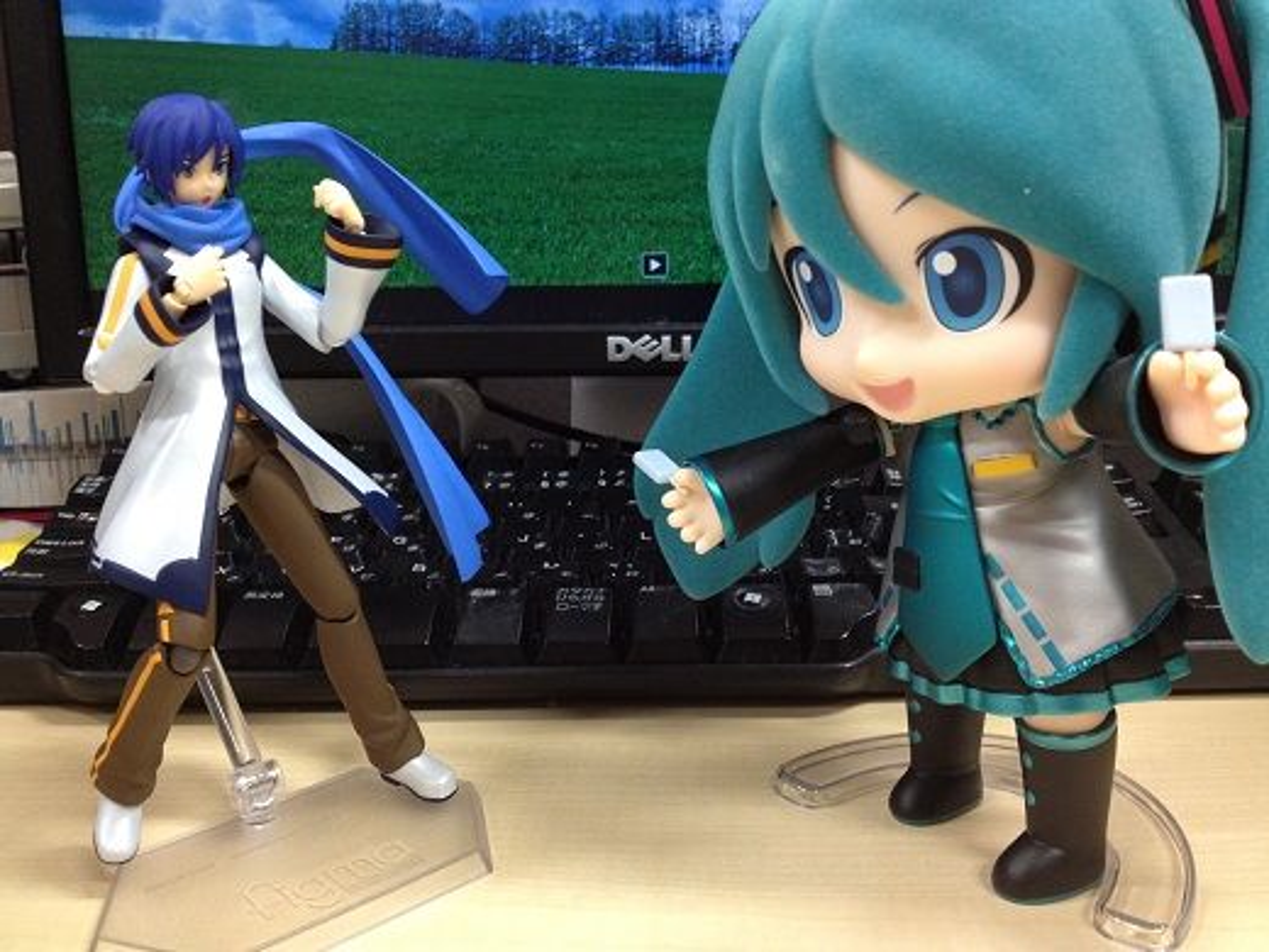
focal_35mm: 35
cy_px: 476
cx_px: 634
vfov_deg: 40.7
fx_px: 1283
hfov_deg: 52.6
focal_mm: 4.28
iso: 200
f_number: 2.4
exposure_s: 1/20
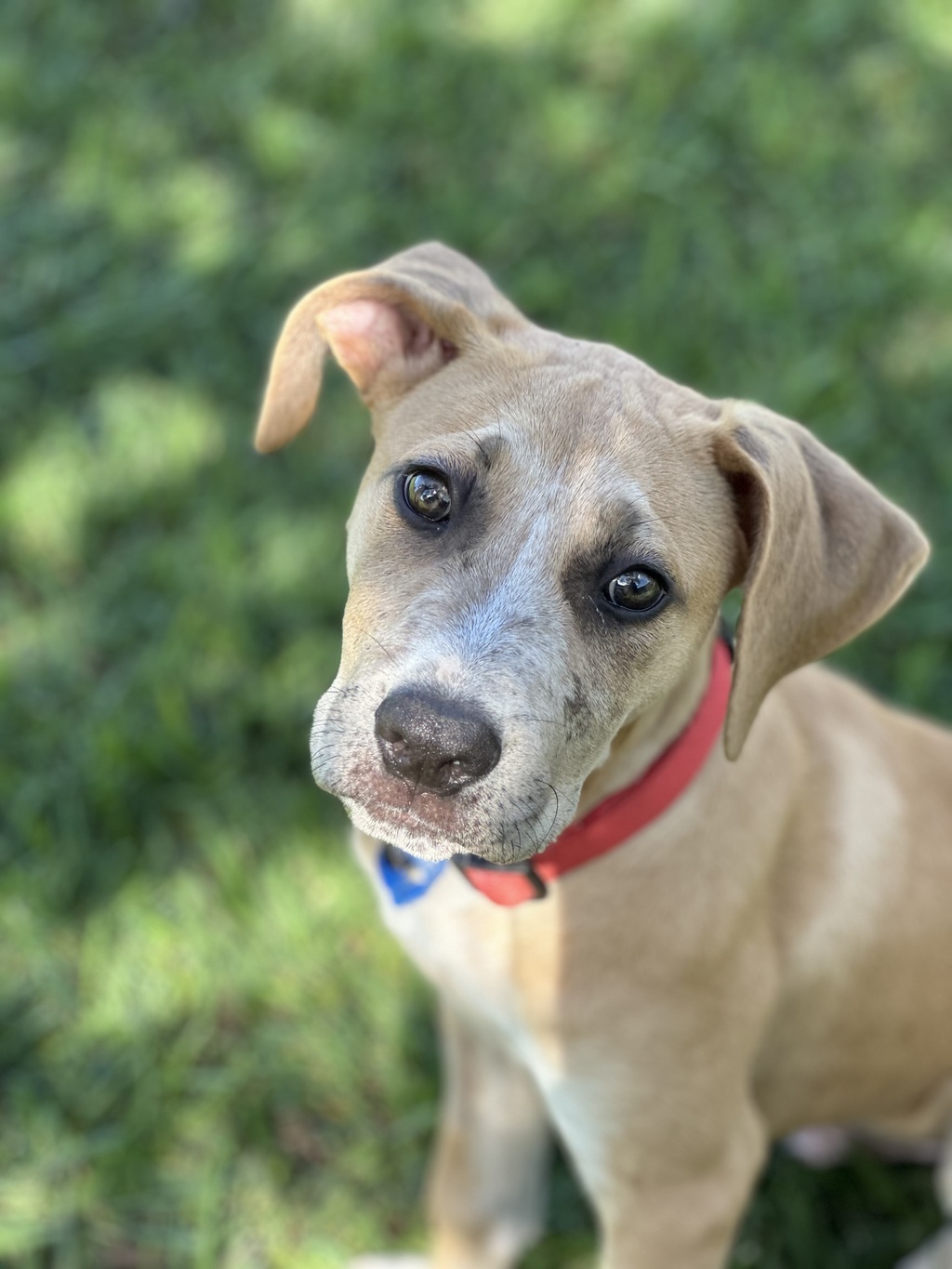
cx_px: 476
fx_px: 2823
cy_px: 634
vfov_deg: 25.3
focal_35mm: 77
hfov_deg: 19.1
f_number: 2.8
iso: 32
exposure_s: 1/121
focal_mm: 9
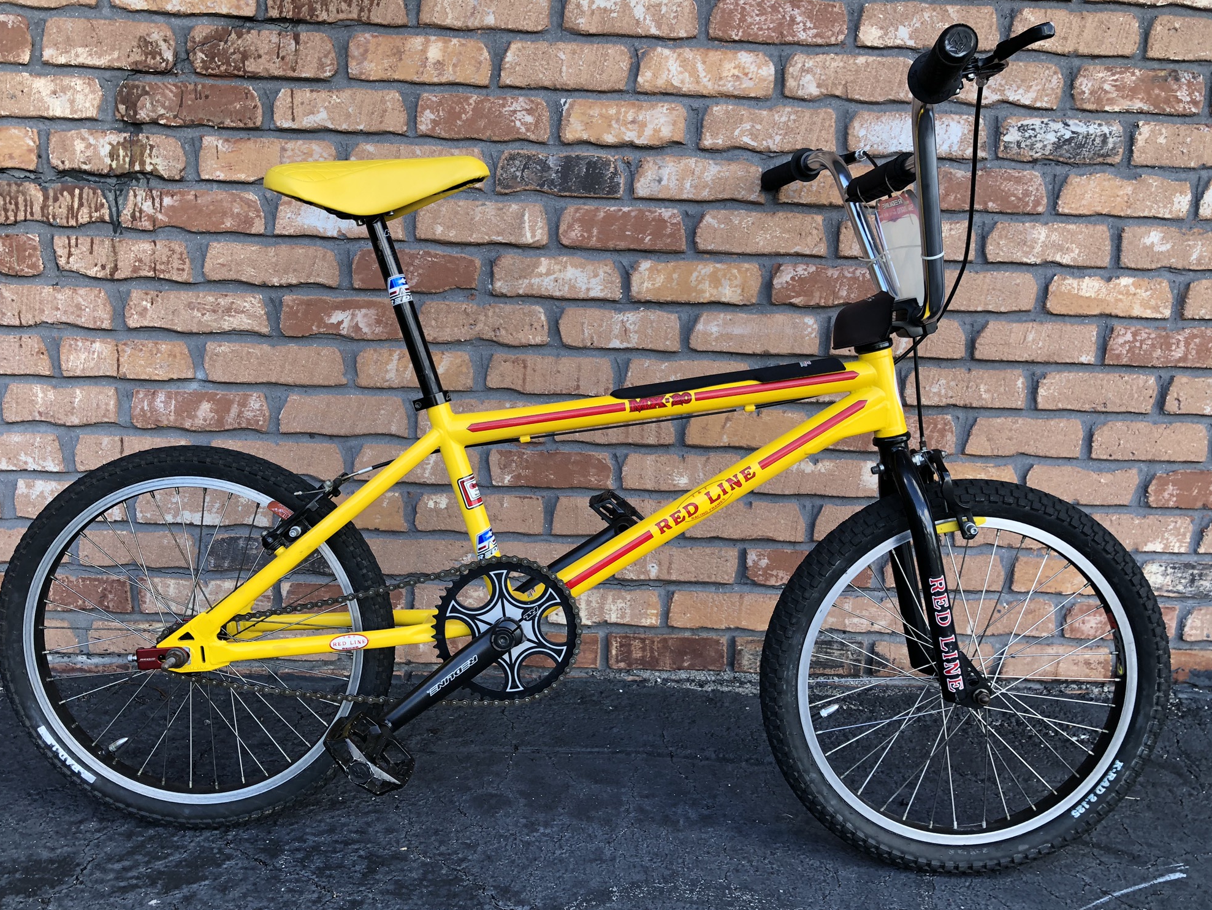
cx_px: 590
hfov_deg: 61.6
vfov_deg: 48.2
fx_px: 1015
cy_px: 467
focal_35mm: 29
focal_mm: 4
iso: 40
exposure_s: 1/120
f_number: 1.8
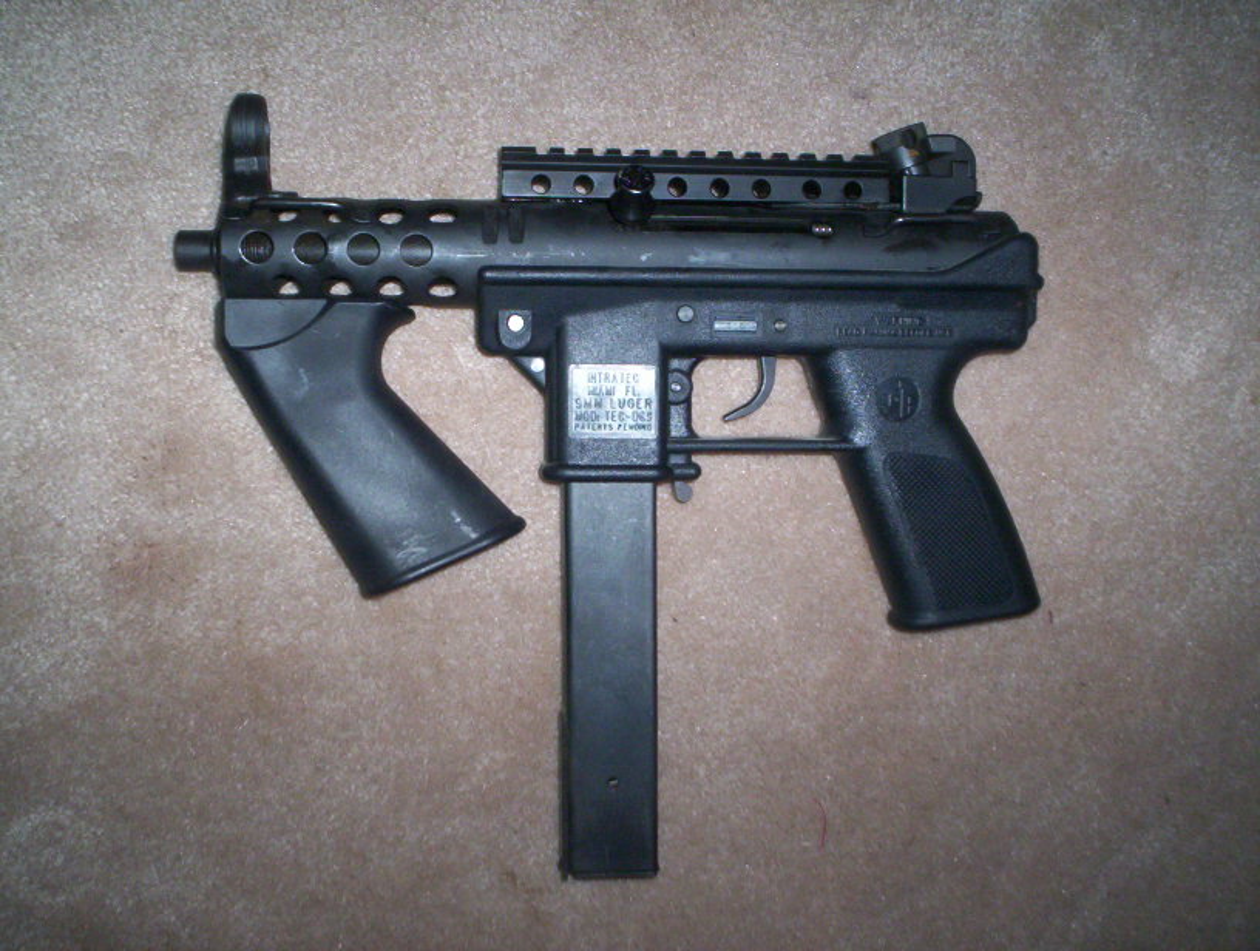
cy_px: 476
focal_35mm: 38
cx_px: 630
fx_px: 1386
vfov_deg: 37.9
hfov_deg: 48.9
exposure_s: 1/60
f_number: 4.5
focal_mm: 4.99
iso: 140
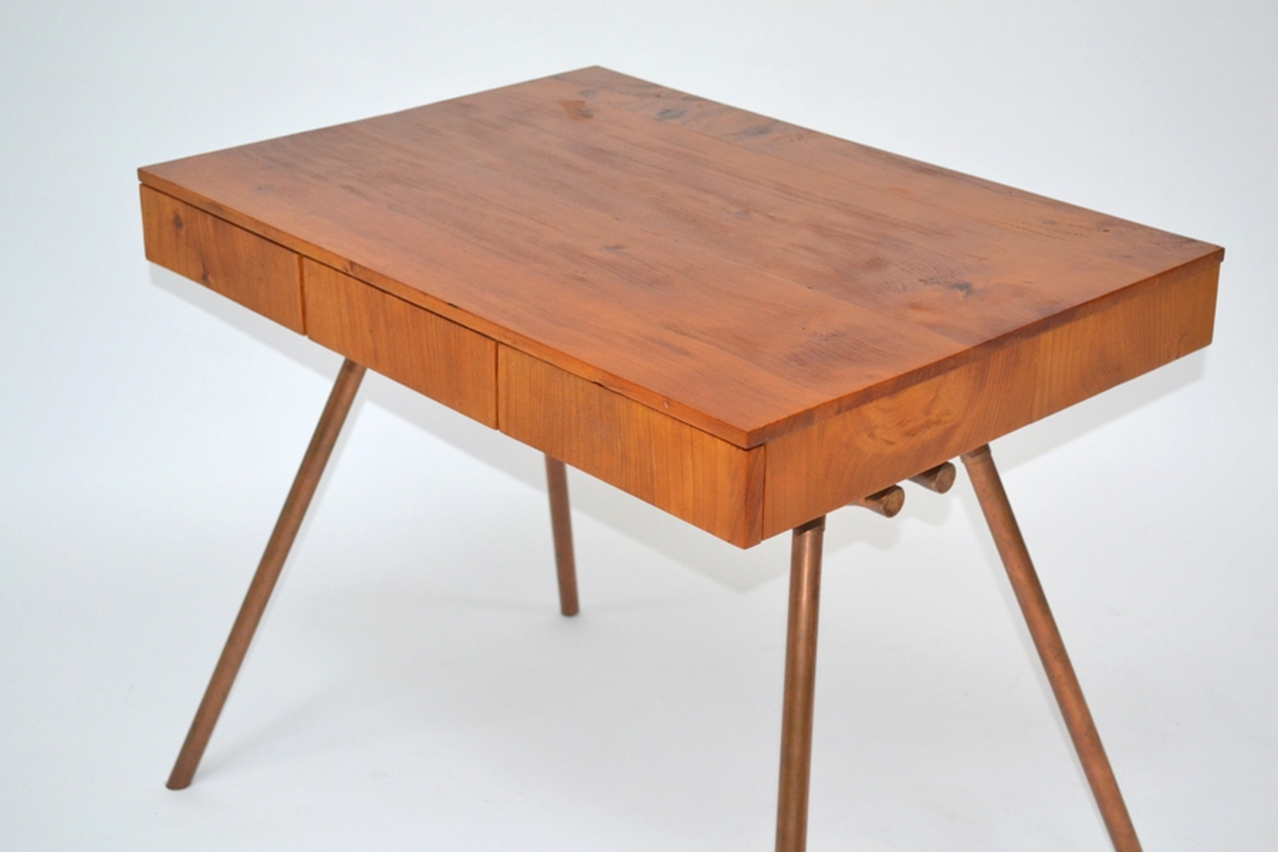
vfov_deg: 25.1
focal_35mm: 54
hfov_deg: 36.9
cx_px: 639
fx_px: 1917
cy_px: 426
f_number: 5
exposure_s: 1/60
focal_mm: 36
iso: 1600
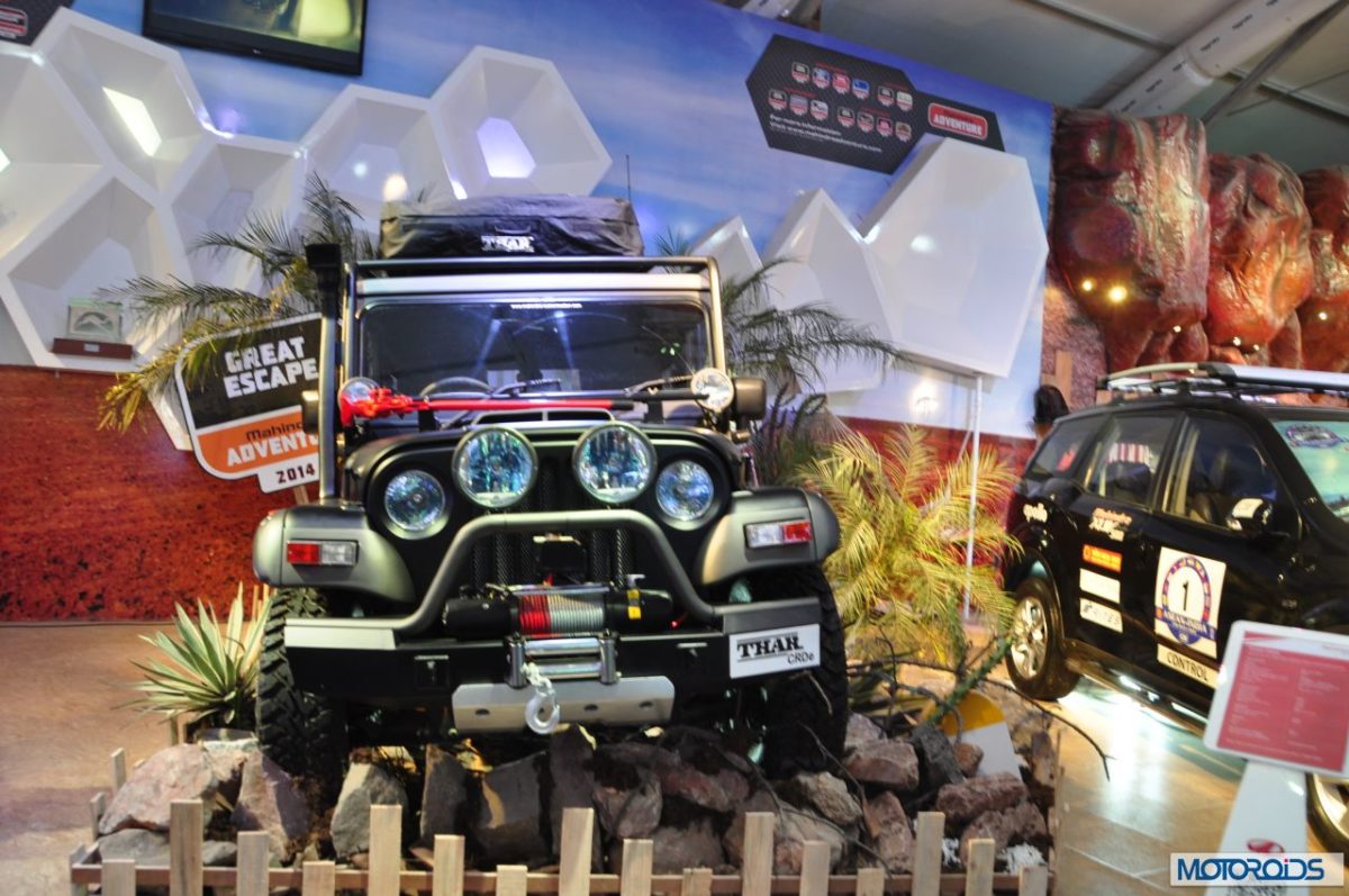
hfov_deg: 67.4
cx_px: 674
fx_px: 1011
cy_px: 448
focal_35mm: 27
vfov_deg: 47.8
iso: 320
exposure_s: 1/15
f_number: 5.6
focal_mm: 18
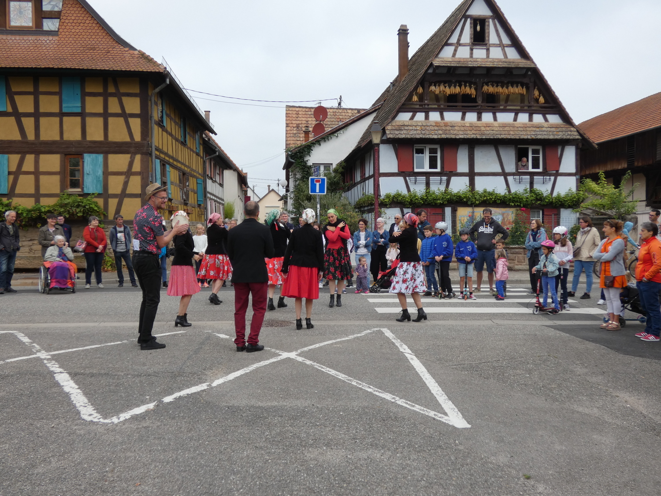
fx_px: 630
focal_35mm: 33
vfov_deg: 42.9
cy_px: 248
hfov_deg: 55.4
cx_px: 330
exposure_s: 1/500
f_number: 3.4
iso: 80
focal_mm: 6
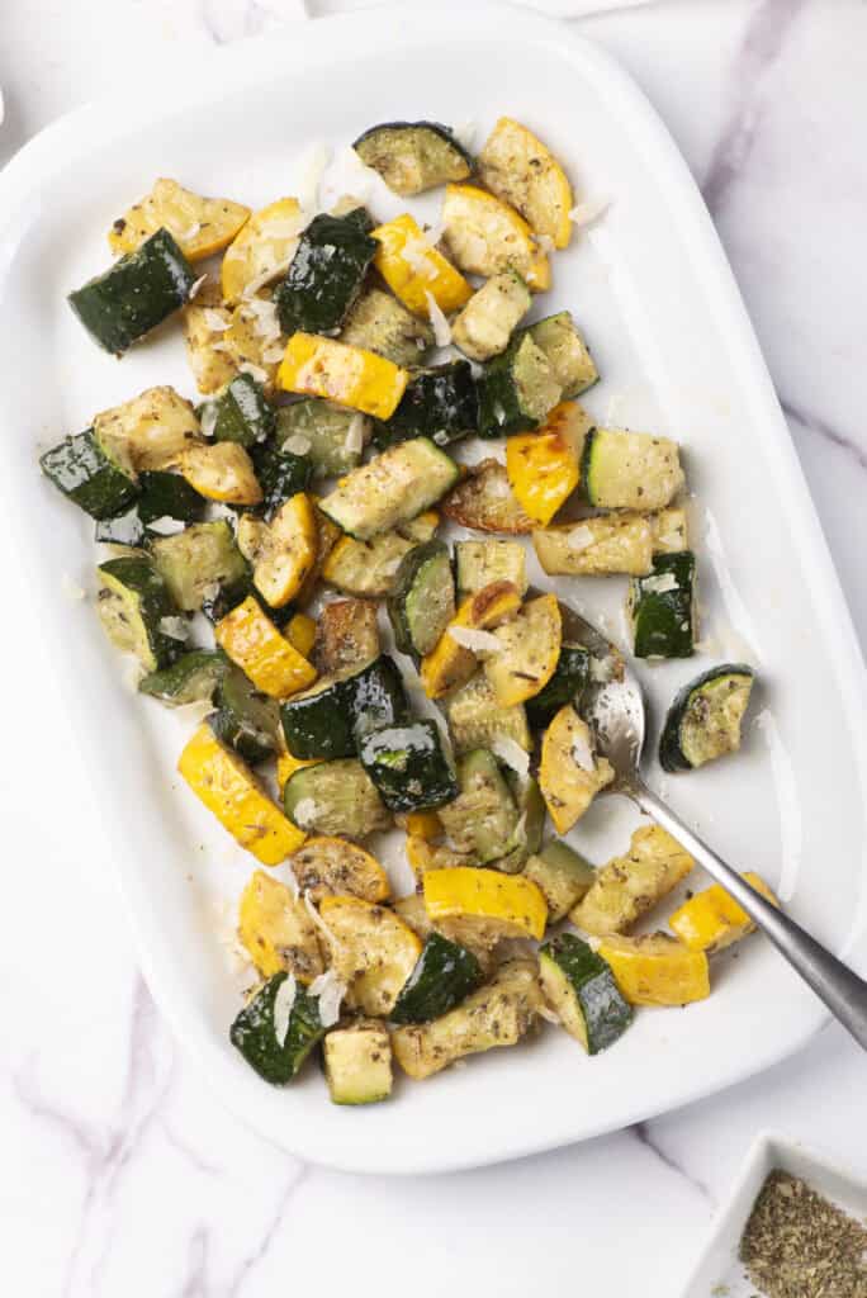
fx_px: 3788
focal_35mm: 105
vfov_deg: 19.4
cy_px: 649
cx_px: 434
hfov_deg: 13.1
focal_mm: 105
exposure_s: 1/160
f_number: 8
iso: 100
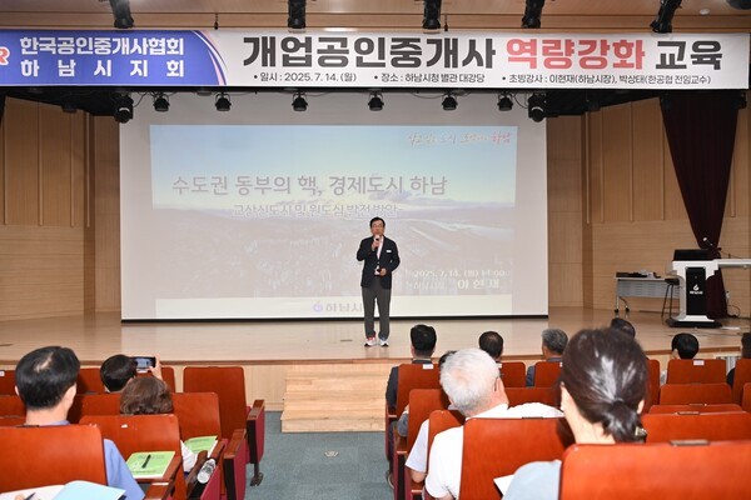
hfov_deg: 58.7
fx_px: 668
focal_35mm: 32
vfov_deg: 41.1
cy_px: 250
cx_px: 376
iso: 800
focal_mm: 32
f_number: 4
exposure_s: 1/80
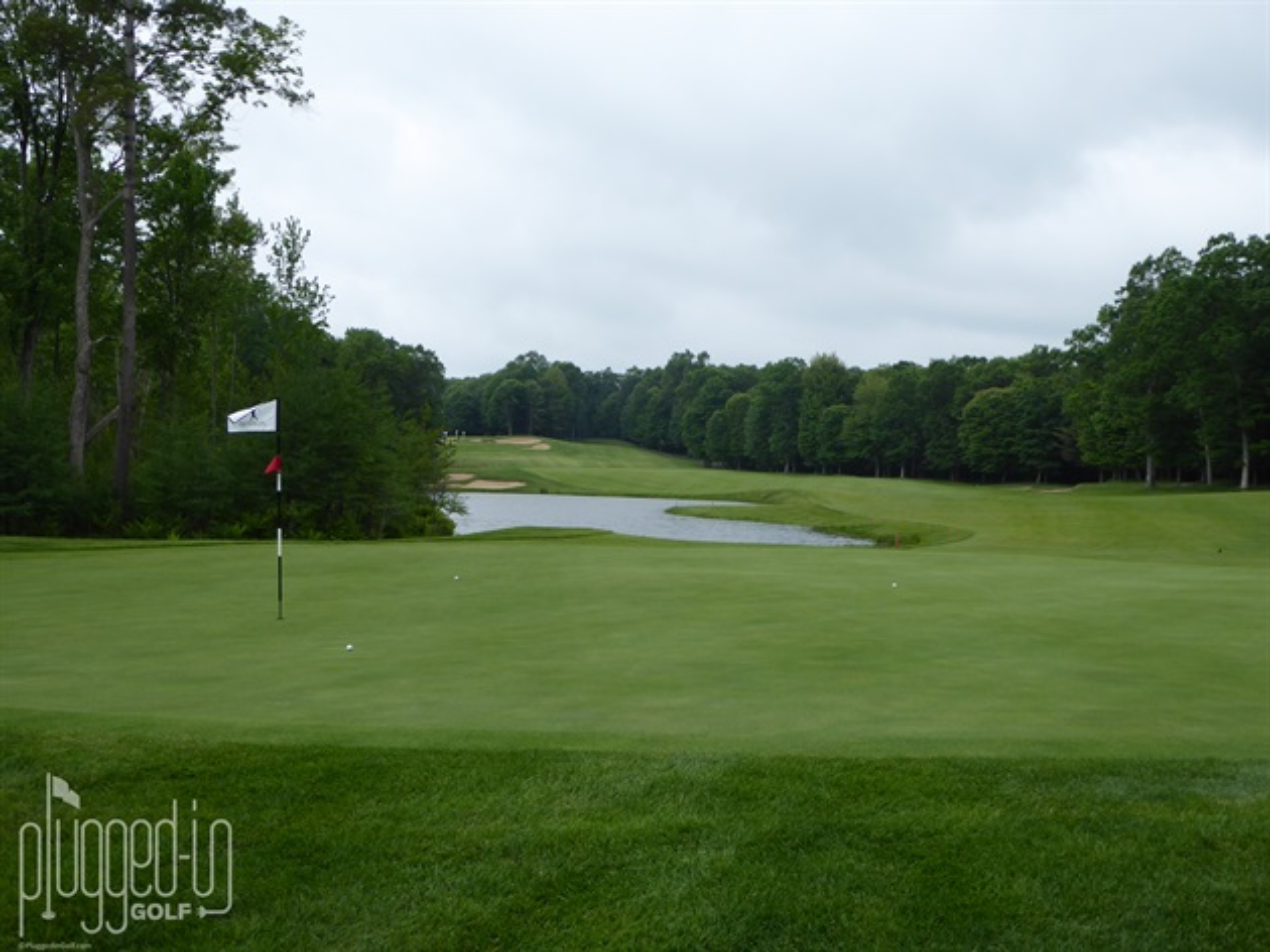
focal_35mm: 39
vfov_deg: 36.8
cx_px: 635
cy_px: 476
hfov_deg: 47.9
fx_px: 1430
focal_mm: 6.7
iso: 80
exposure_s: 1/320
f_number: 3.7
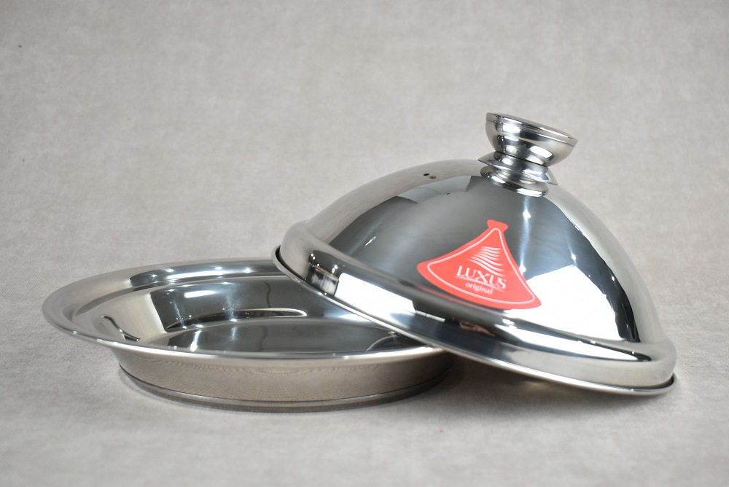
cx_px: 364
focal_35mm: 48
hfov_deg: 41.1
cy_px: 244
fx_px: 973
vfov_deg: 28.1
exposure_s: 1/100
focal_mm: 32
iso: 800
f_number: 4.5
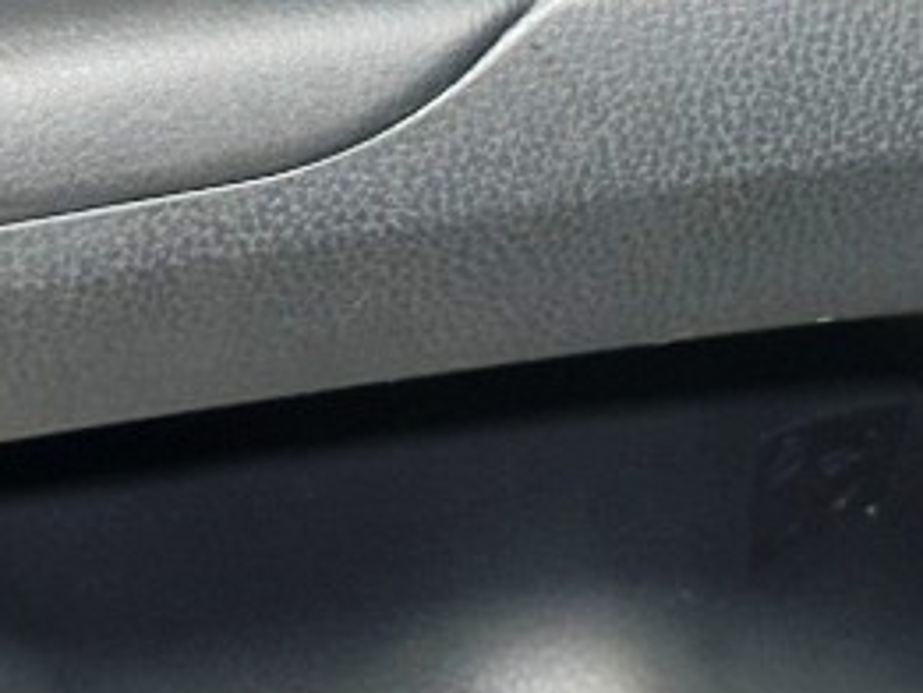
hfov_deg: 10.5
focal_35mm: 188
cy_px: -605
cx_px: 845
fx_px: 5015
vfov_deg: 7.6
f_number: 1.78
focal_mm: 6.86
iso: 500
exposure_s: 1/30
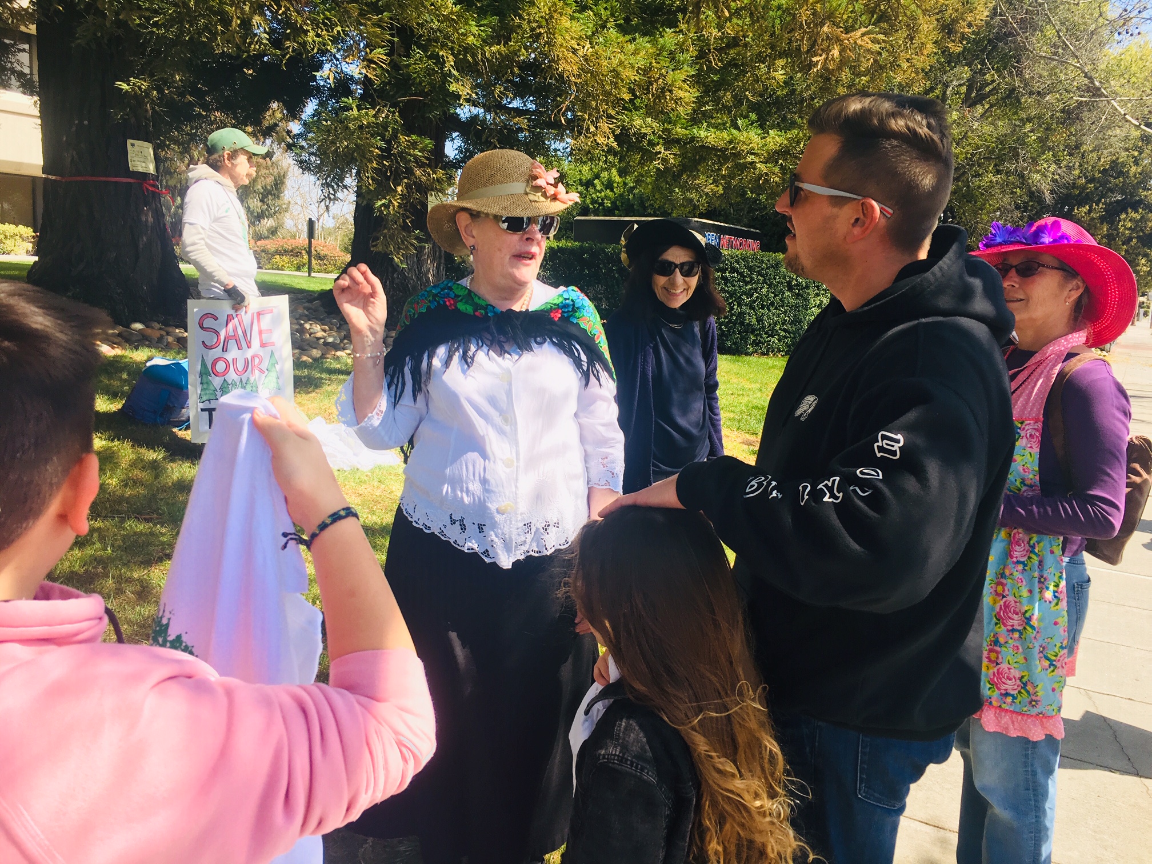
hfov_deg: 61.7
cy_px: 432
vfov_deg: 48.2
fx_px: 965
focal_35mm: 29
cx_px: 576
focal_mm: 4.15
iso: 25
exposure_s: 1/490
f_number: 2.2
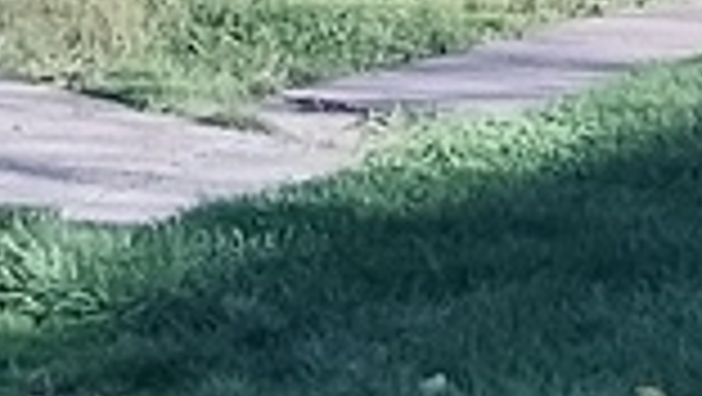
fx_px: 2217
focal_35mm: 119
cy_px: -198
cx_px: 605
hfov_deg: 17.8
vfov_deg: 9.9
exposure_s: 1/560
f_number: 2.2
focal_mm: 1.42
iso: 100
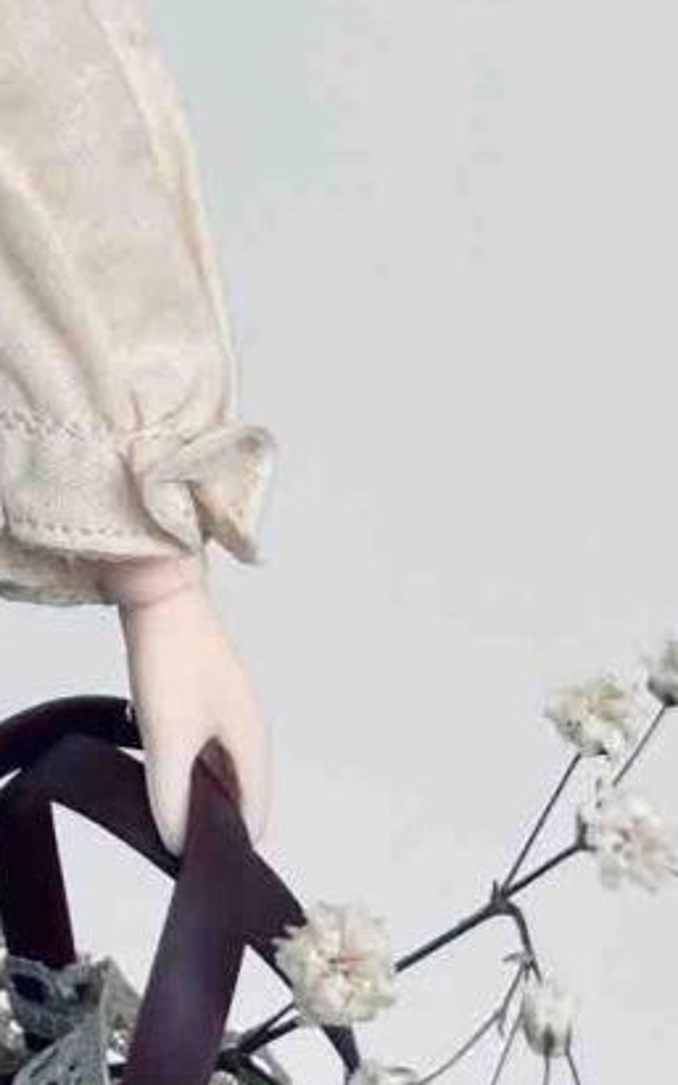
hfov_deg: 11.8
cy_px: -401
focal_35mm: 103
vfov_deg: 18.5
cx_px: -538
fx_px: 3044
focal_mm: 4.2
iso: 64
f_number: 1.6
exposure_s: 1/121
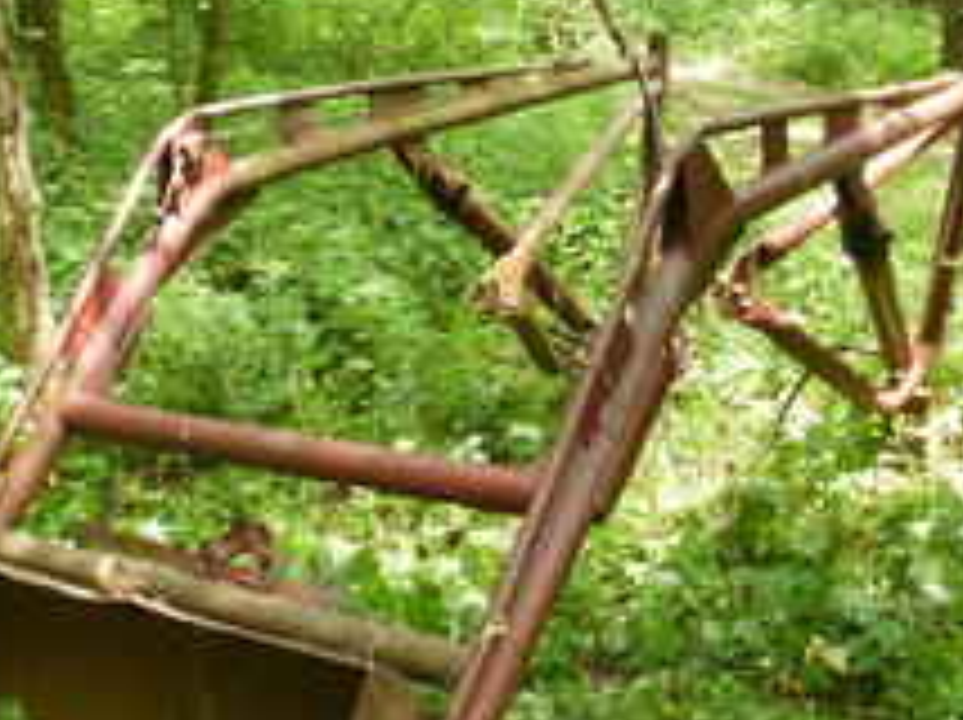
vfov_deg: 25.0
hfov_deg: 33.1
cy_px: 518
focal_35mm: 58
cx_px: 356
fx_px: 1612
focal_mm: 6.3
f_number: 3.5
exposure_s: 1/40
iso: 100
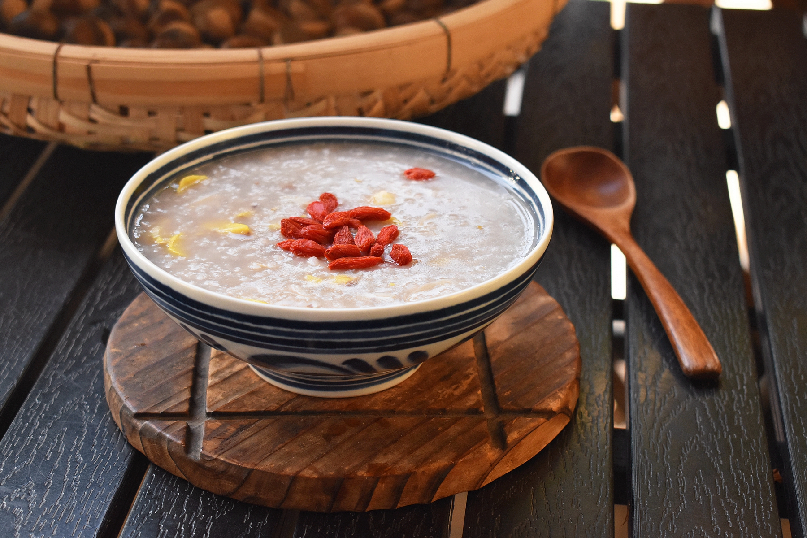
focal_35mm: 72
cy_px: 269
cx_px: 404
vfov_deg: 18.9
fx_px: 1614
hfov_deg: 28.1
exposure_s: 1/125
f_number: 5.3
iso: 800
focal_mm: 48
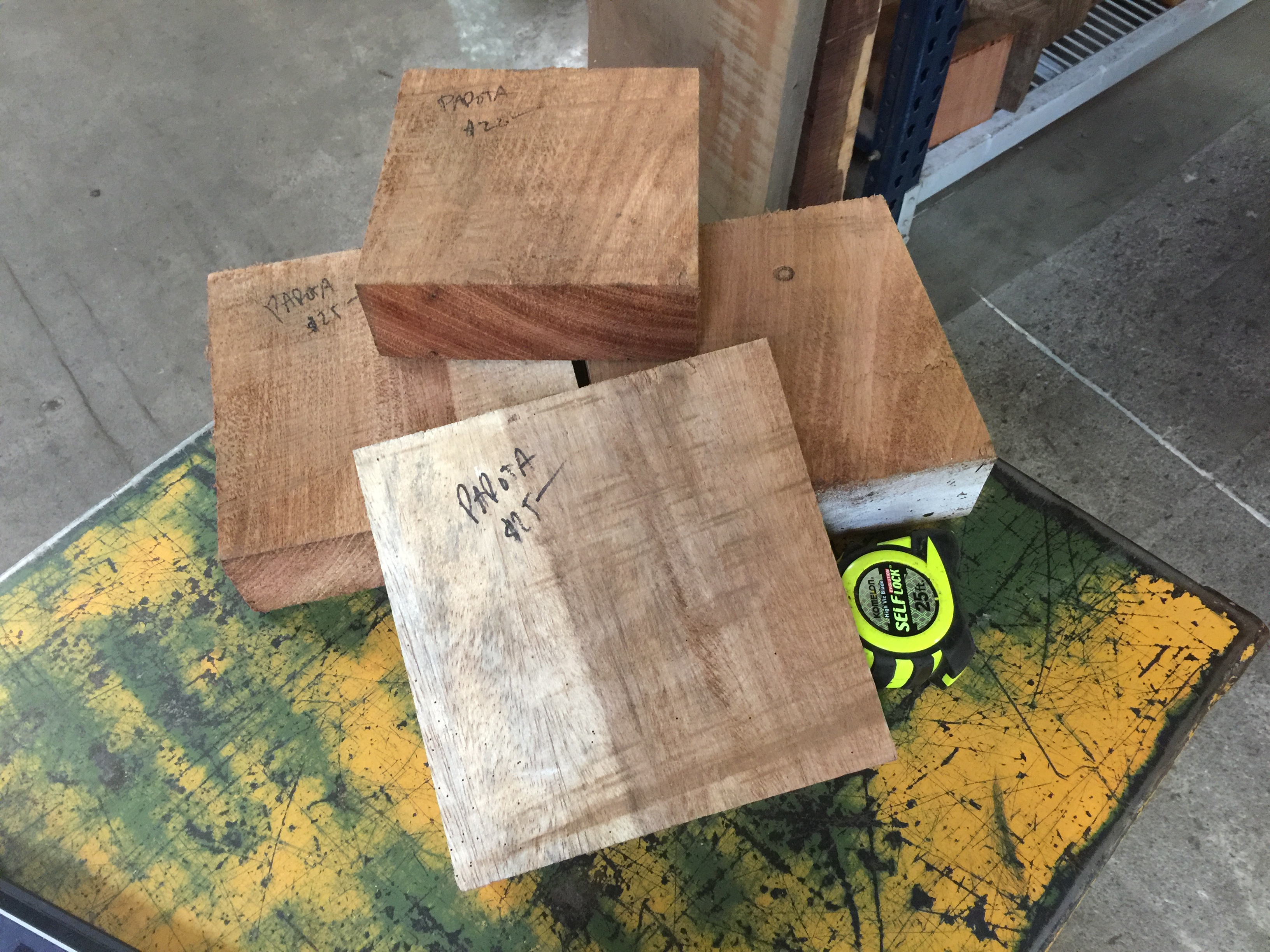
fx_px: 1064
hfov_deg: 61.7
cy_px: 476
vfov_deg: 48.2
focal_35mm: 29
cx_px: 635
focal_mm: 4.15
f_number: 2.2
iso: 100
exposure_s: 1/10
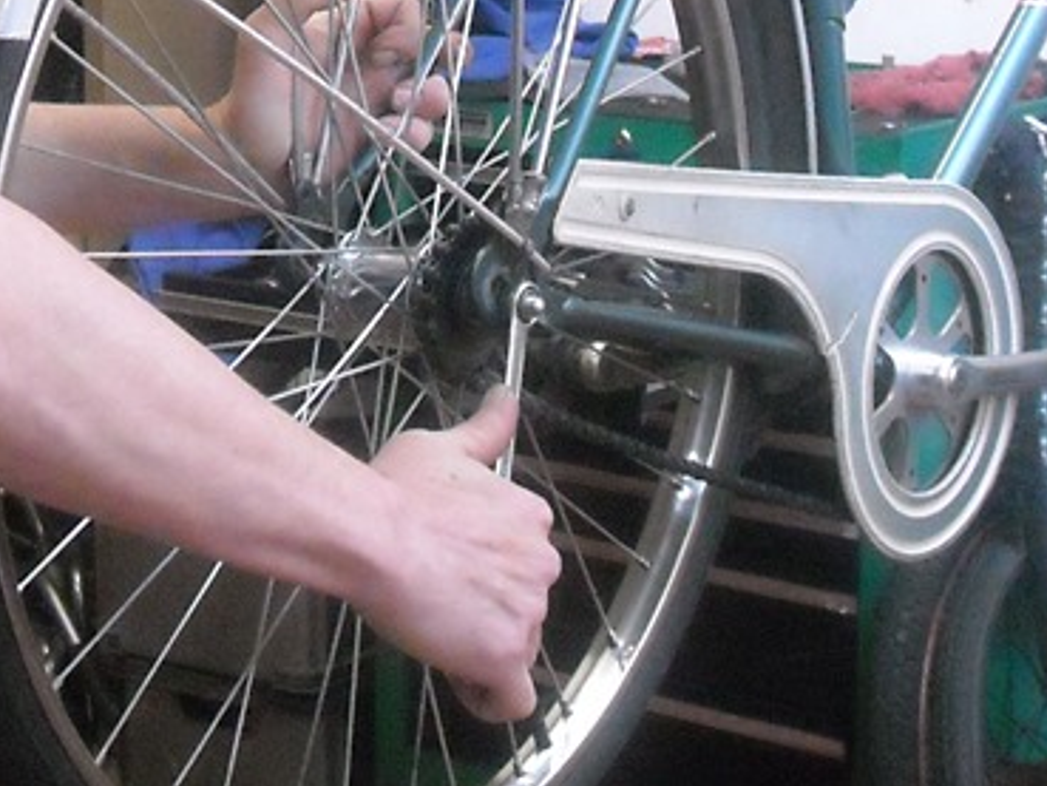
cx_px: 216
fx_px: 2935
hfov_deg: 20.0
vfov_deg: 14.8
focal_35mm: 97
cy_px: -99
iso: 800
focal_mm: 5.7
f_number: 2.8
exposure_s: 1/71
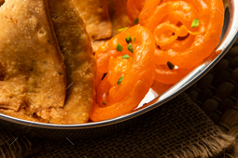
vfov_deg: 9.8
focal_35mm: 139
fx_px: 919
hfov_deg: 14.6
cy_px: 18
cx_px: 37
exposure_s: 1/125
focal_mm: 60
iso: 100
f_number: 5.6
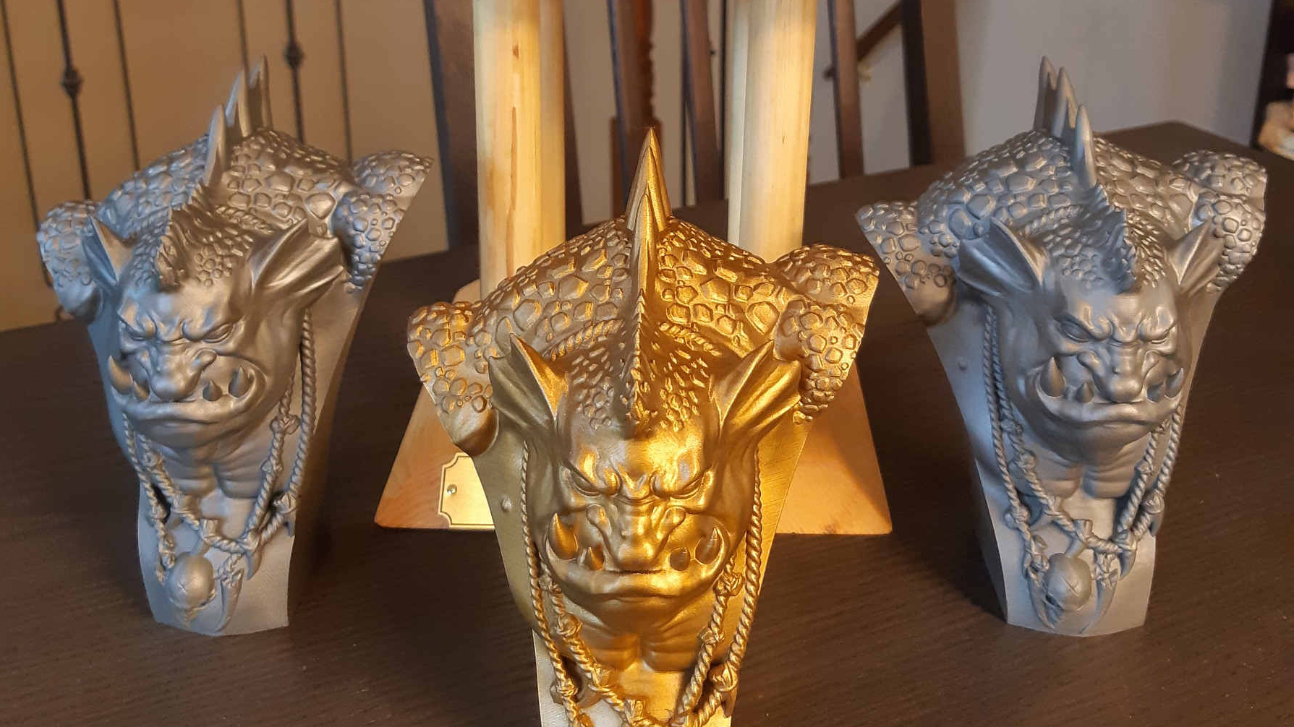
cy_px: 107
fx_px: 1304
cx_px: 646
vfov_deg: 30.1
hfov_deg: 52.8
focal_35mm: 38
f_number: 1.7
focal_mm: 3.93
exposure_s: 1/60
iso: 200
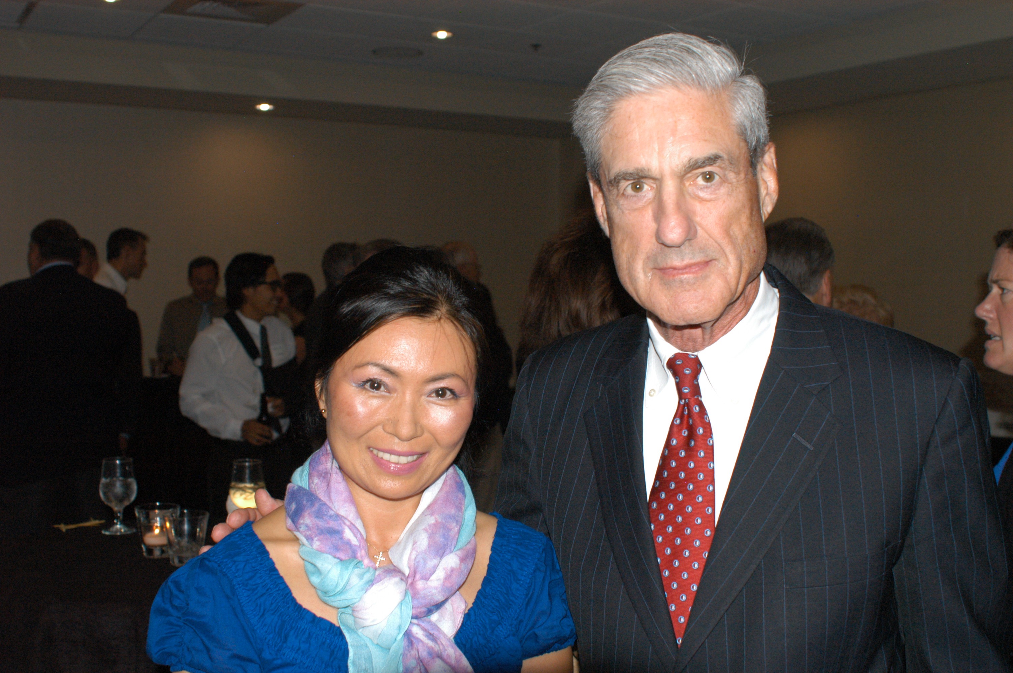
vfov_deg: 31.8
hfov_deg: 46.4
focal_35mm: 42
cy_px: 336
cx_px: 506
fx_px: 1181
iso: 800
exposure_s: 1/60
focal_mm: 28
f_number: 5
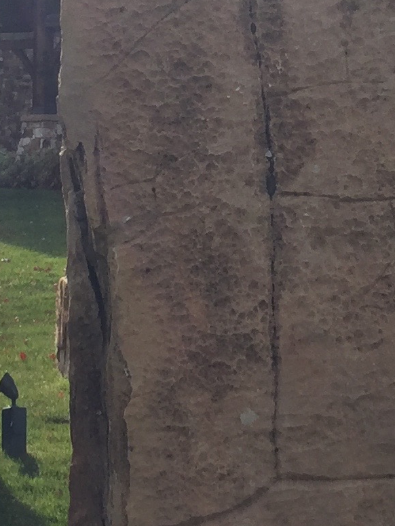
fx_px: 1856
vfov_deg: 16.0
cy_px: 79
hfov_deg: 12.1
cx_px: 360
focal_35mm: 122
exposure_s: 1/1412
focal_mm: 4.15
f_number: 2.2
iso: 32
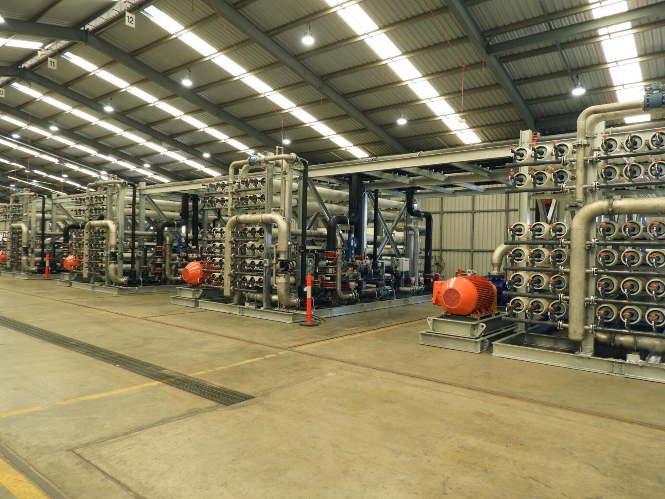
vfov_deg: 56.8
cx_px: 332
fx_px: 461
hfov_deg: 71.6
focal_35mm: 24
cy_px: 250
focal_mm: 4.3
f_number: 3.3
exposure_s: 1/30
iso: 100
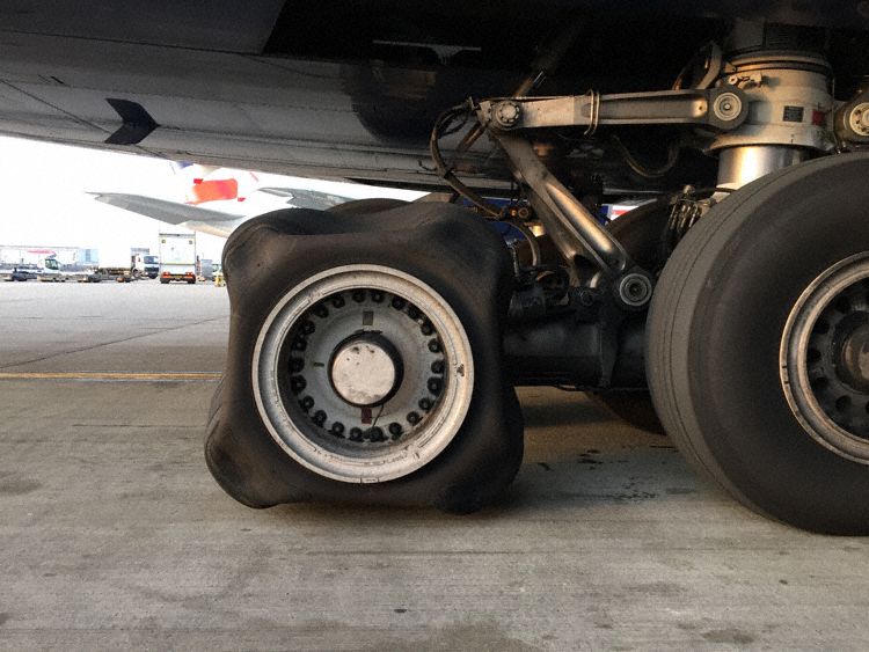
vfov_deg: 48.3
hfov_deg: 61.6
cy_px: 326
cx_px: 434
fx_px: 728
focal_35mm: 29
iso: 32
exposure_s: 1/33
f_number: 2.2
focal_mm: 4.15
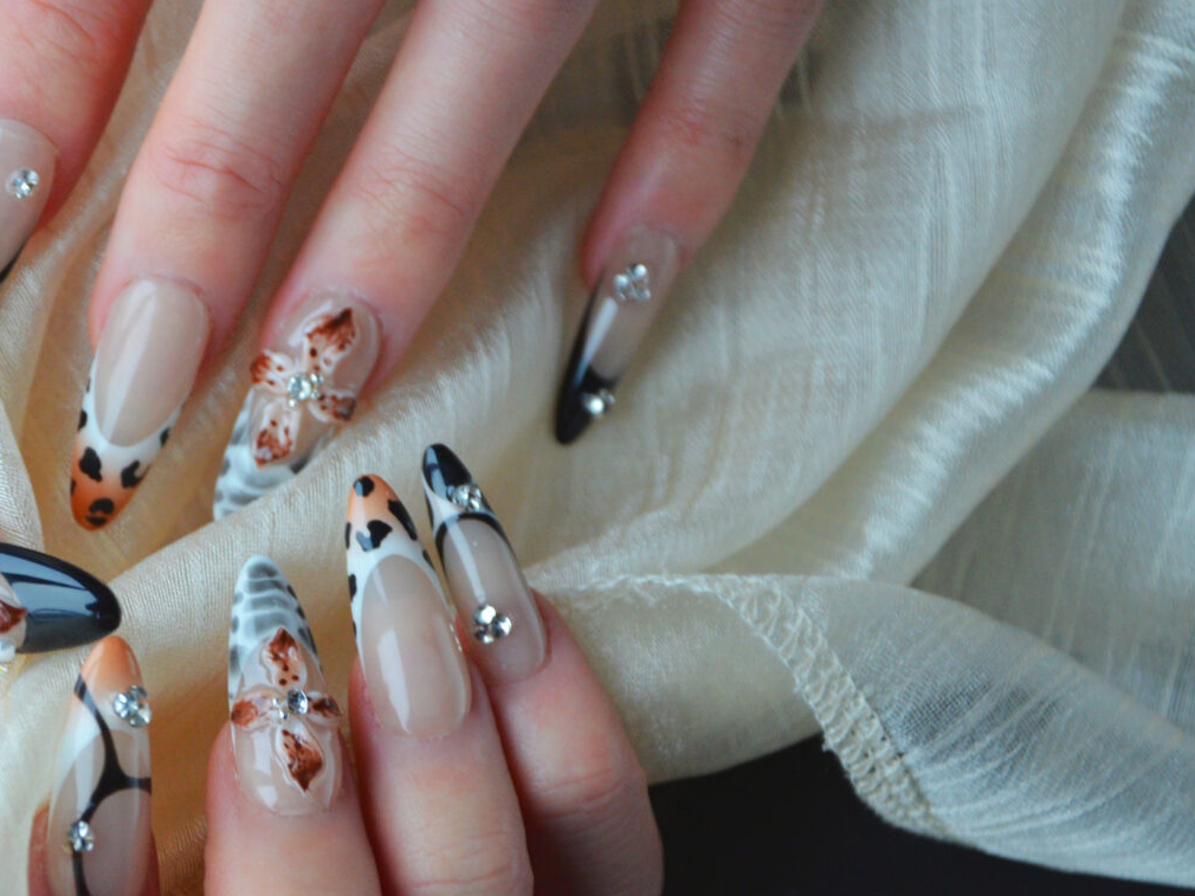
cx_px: 318
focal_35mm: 127
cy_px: 528
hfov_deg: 15.5
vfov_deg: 11.7
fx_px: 4383
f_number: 5
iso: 800
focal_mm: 58
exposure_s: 1/40
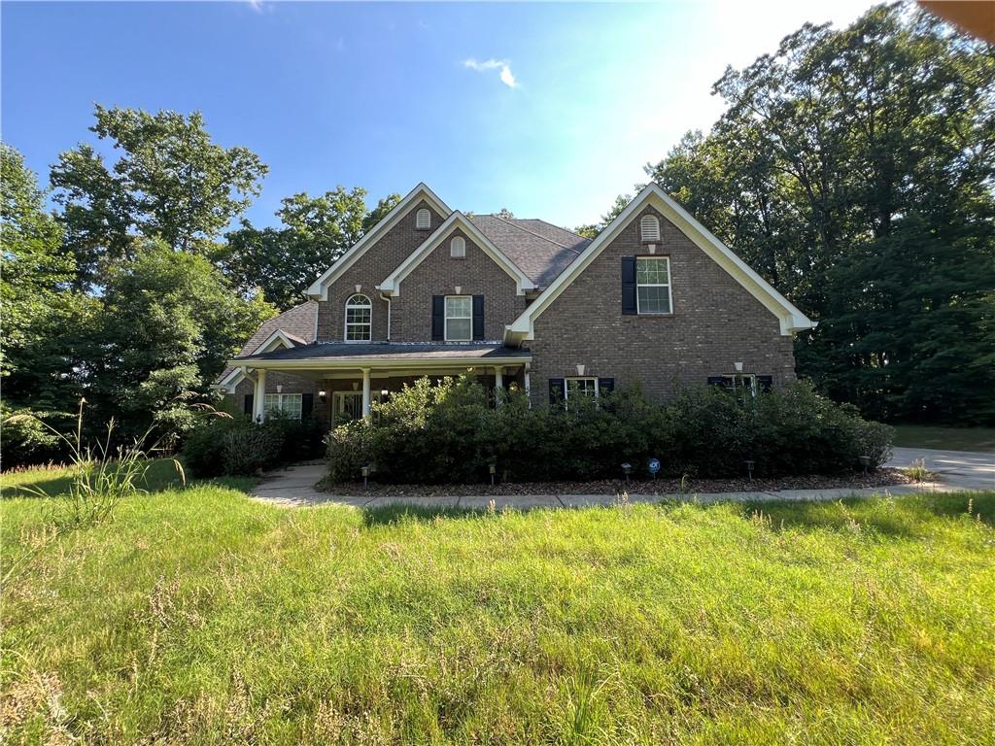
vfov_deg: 89.9
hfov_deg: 106.2
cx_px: 498
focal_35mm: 13
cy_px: 373
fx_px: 374
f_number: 1.8
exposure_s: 1/185
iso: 32
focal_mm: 1.57
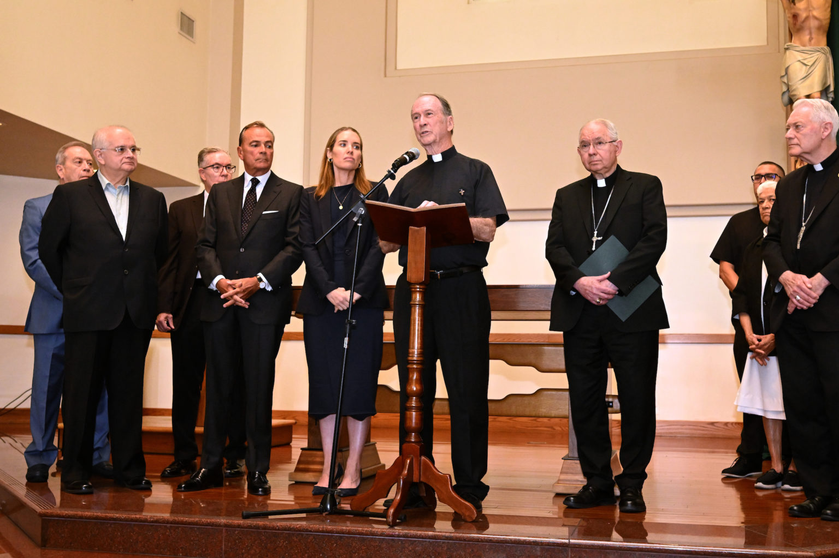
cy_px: 279
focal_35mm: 40
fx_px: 932
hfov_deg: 48.5
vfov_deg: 33.4
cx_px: 420
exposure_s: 1/200
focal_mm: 27
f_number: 5
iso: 3200
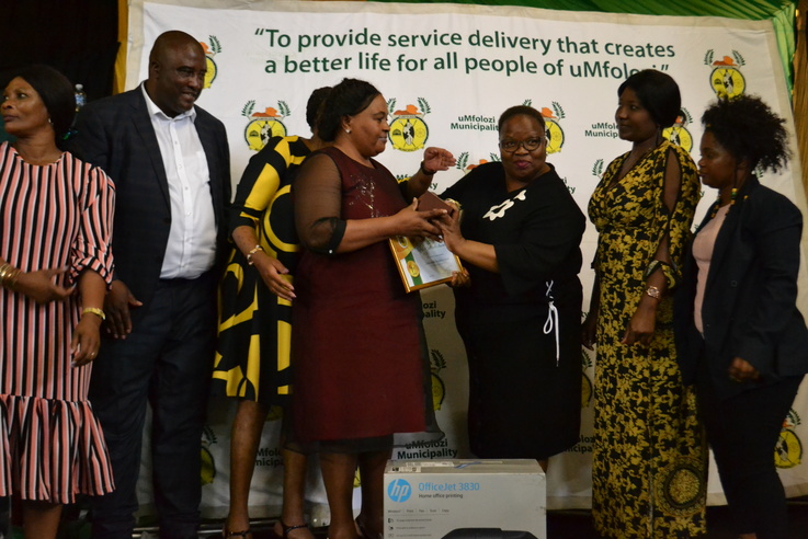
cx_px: 404
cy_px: 270
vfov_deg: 29.9
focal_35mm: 45
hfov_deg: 43.6
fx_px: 1010
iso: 3200
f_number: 4.5
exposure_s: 1/60
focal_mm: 30
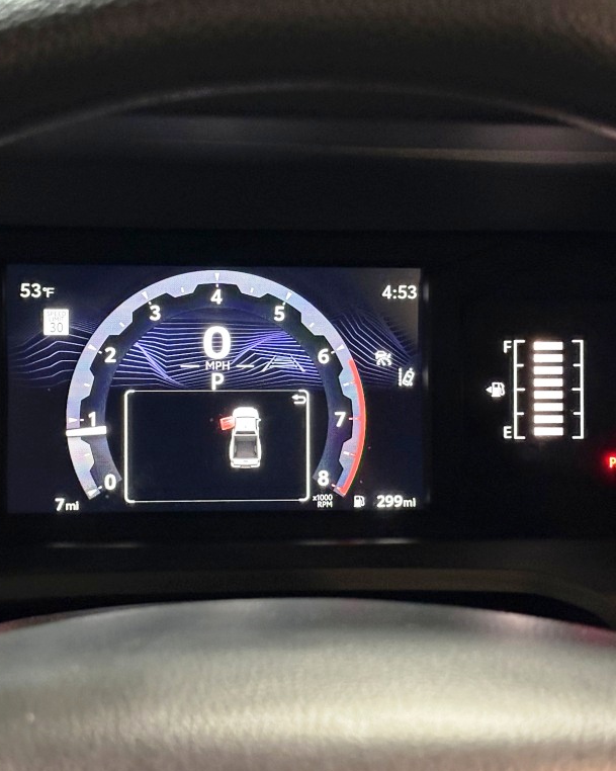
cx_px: 260
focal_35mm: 63
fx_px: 1437
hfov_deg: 24.2
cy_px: 388
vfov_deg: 30.0
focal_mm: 6.86
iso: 640
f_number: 1.78
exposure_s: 1/30
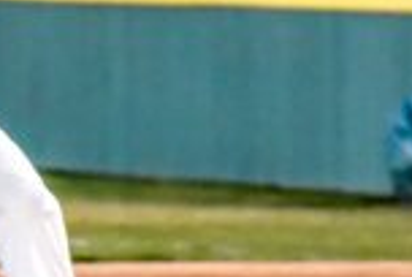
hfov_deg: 1.7
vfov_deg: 1.1
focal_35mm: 1207
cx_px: -119
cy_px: -14
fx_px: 13840
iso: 12800
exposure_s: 1/640
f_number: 5.6
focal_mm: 230
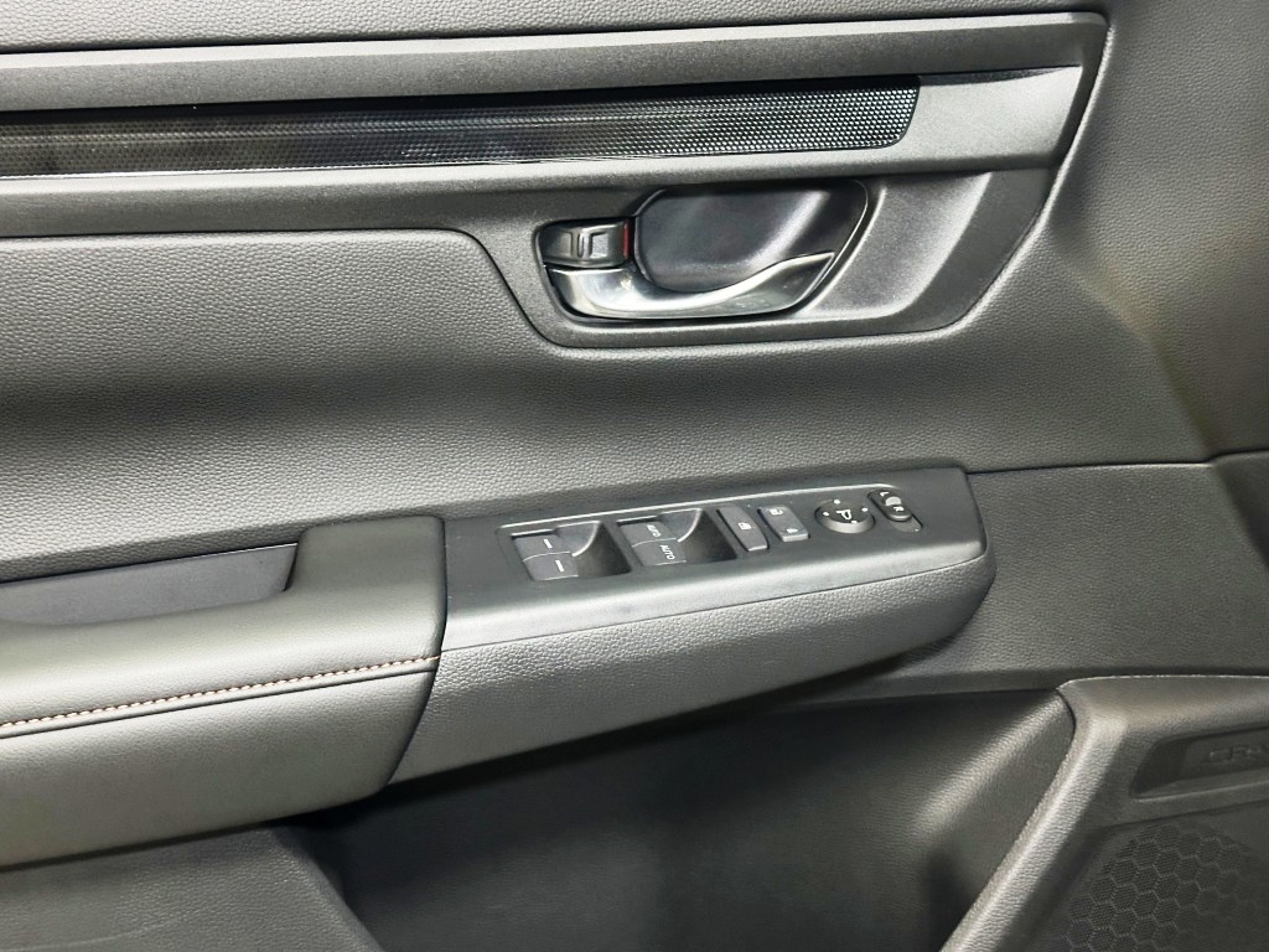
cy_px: 476
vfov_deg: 30.3
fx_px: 1760
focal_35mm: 48
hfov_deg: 39.7
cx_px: 634
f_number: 1.78
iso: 640
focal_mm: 6.86
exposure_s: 1/30
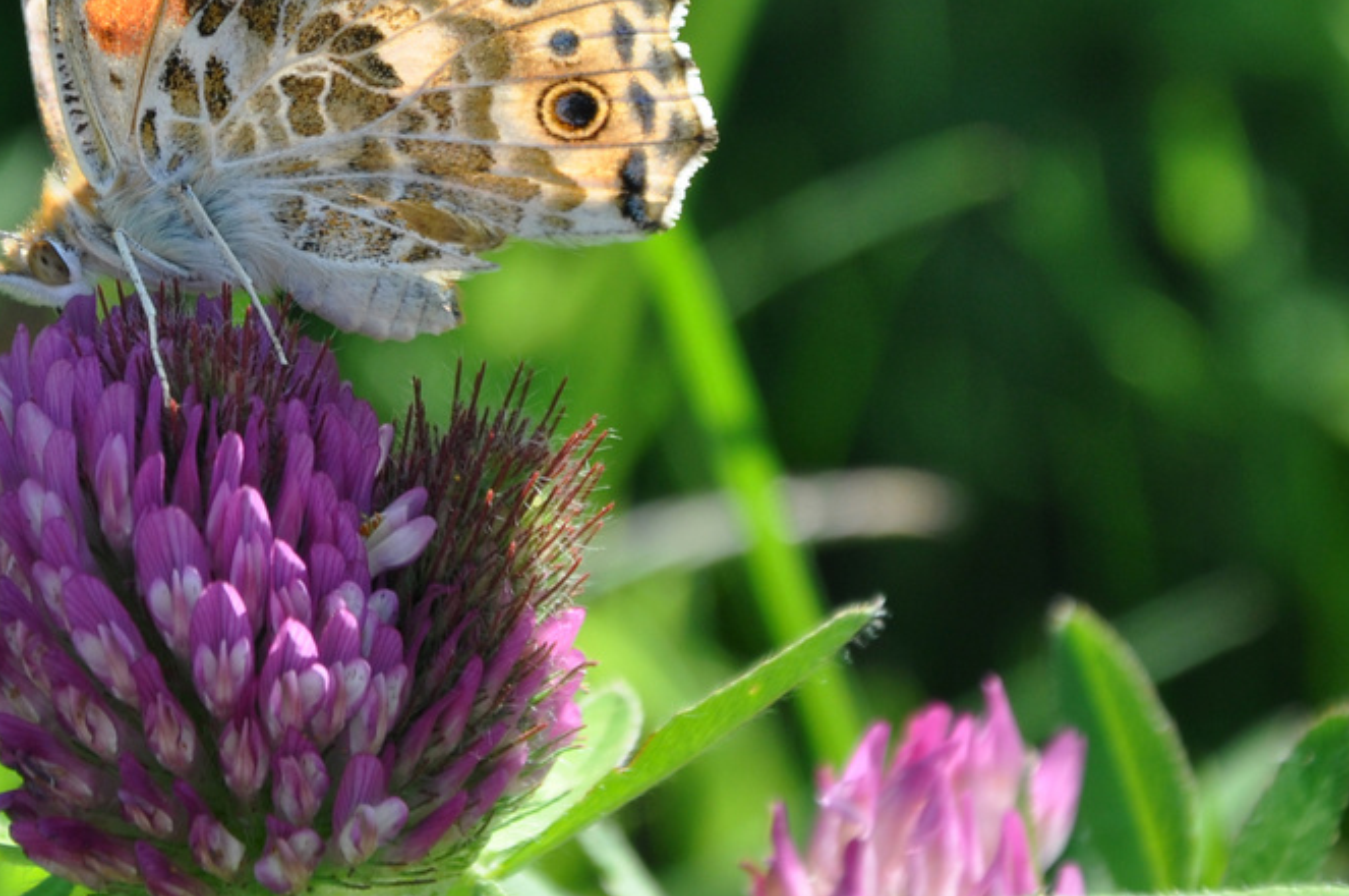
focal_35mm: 386
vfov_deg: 3.5
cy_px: 6
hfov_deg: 5.3
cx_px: 275
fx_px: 14452
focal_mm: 105
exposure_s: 1/125
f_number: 8
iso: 200
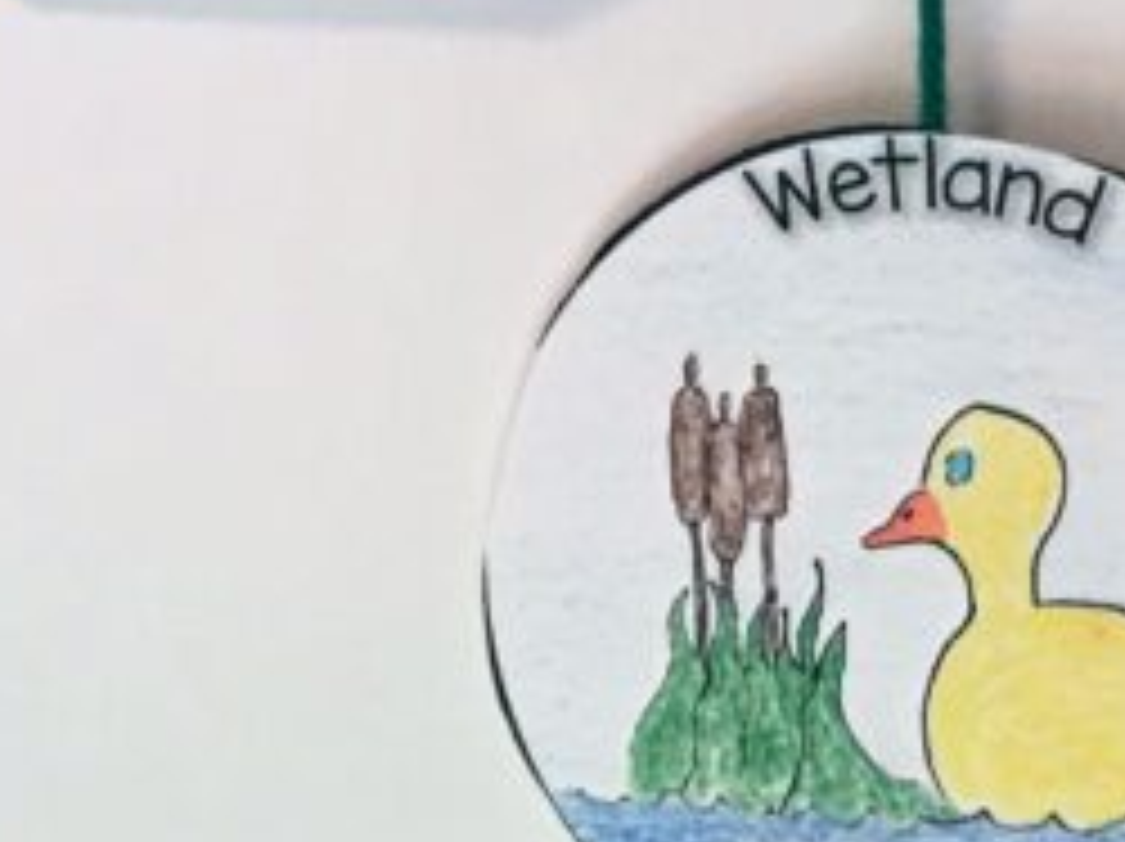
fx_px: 3864
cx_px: 1030
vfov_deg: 11.5
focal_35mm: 119
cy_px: -693
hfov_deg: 16.3
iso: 25
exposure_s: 1/15
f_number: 2.2
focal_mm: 4.15
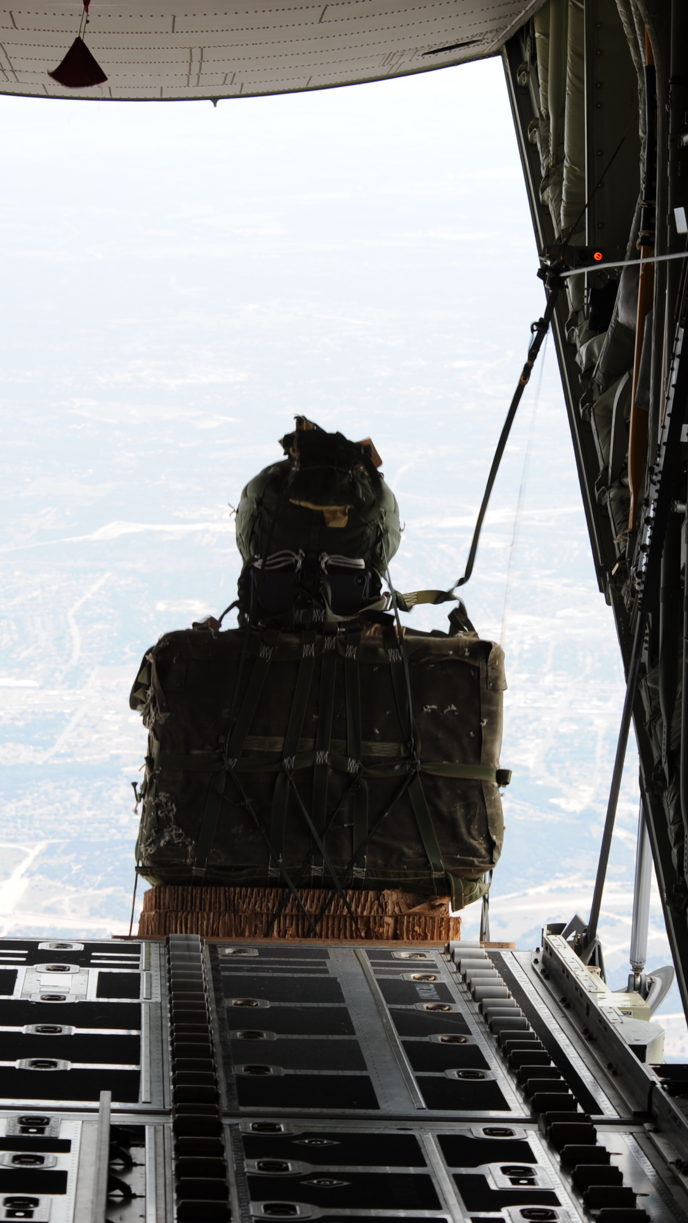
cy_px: 614
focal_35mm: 136
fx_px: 4411
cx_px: 315
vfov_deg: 15.8
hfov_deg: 8.9
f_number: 8
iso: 200
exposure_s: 1/200
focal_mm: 86
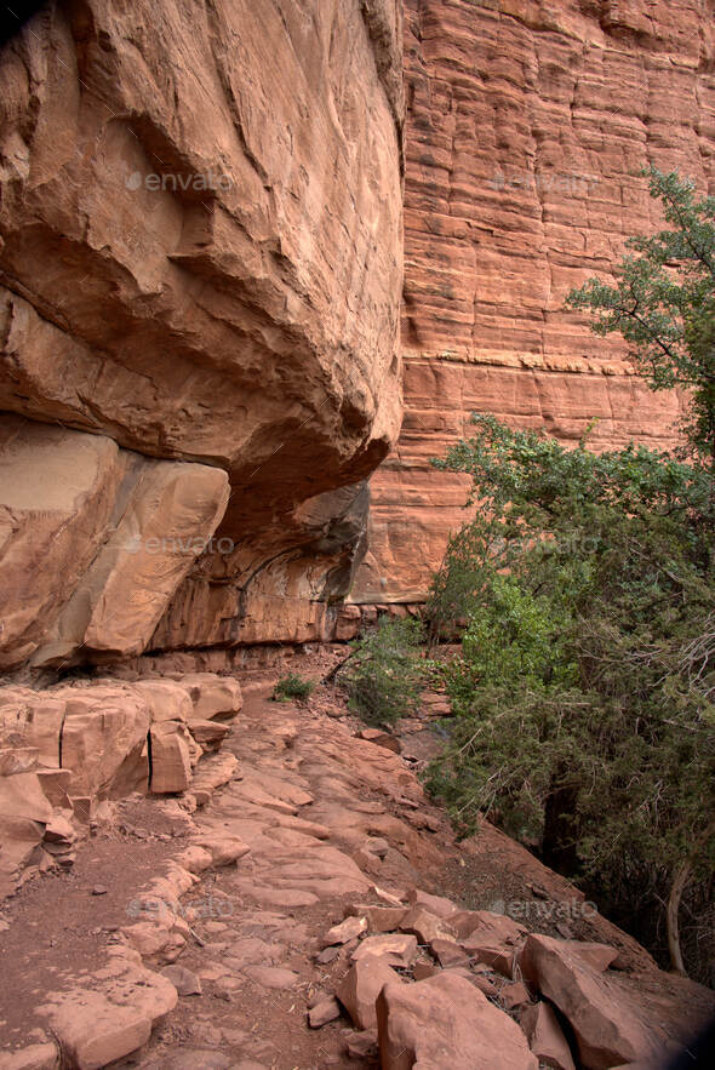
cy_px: 535
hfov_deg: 46.5
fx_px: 833
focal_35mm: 28
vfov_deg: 65.4
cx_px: 358
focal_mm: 28
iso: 100
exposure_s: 1/80
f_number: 8
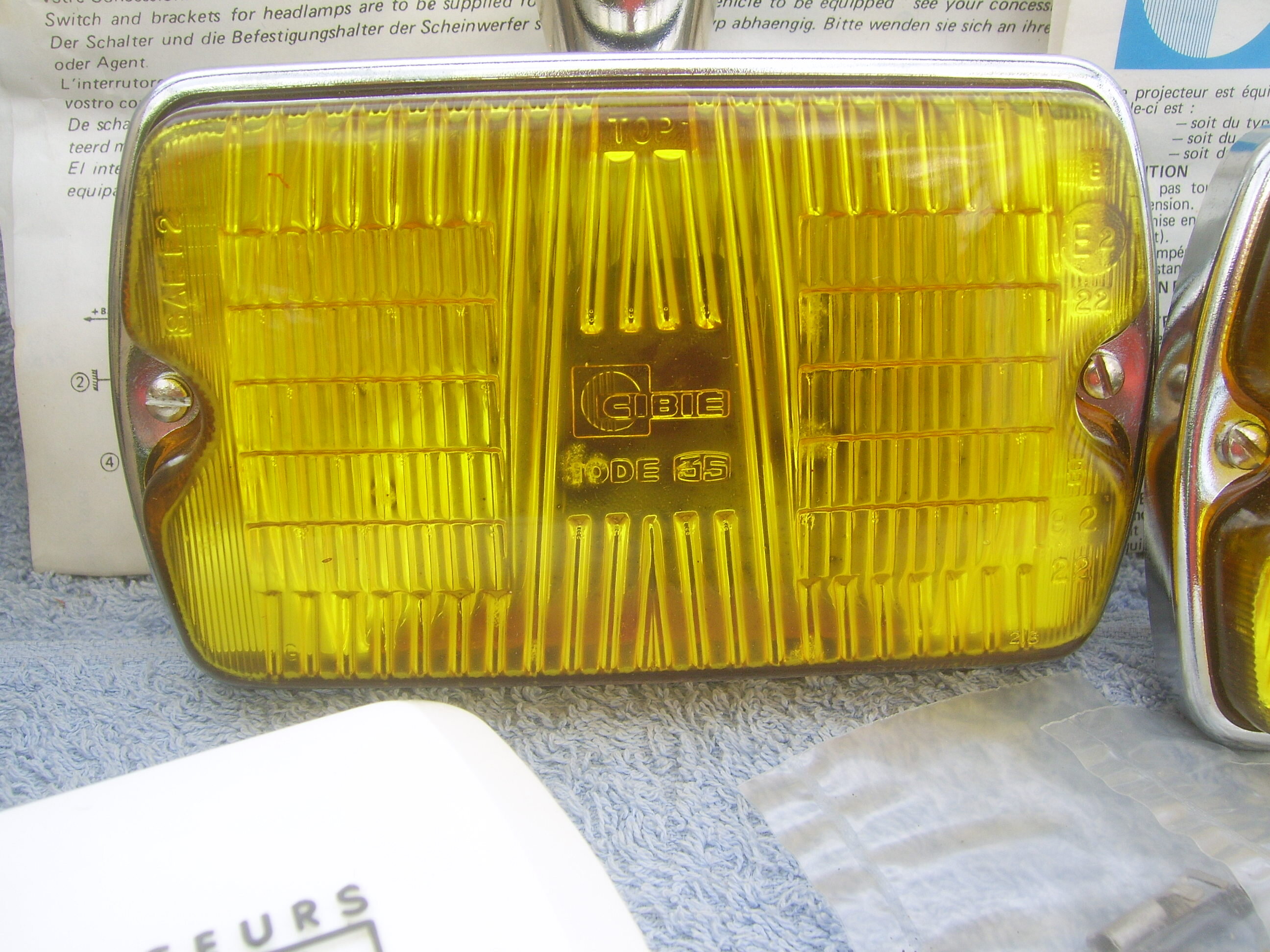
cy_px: 476
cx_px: 635
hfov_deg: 49.0
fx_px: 1394
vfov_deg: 37.7
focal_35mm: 38
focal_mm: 7.8
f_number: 4.5
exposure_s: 1/80
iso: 50
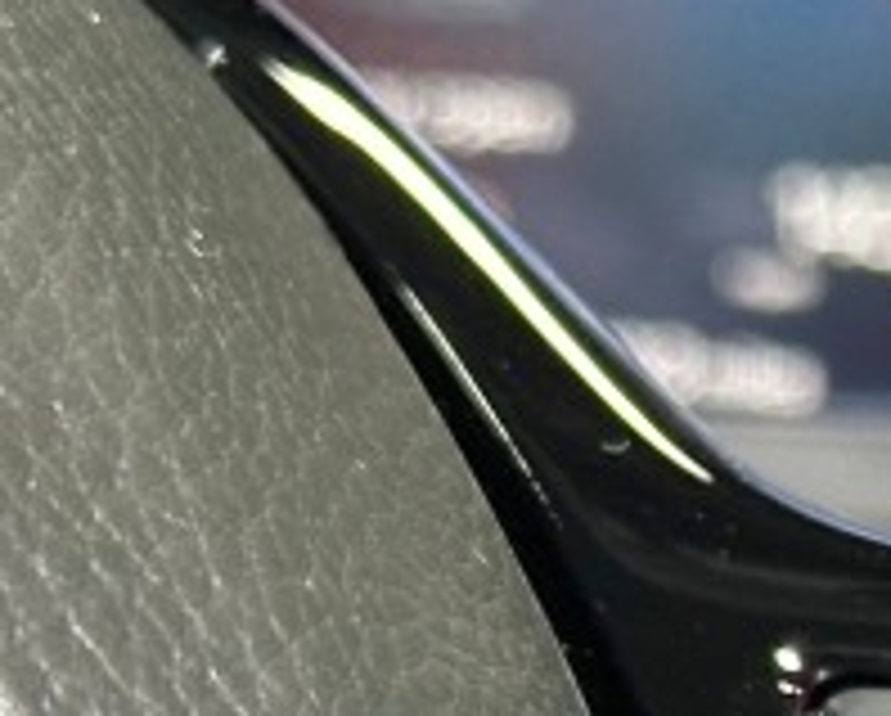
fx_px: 6391
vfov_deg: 6.3
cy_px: 1270
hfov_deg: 7.7
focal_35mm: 242
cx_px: 1642
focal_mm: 6.86
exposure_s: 1/40
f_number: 1.78
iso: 400
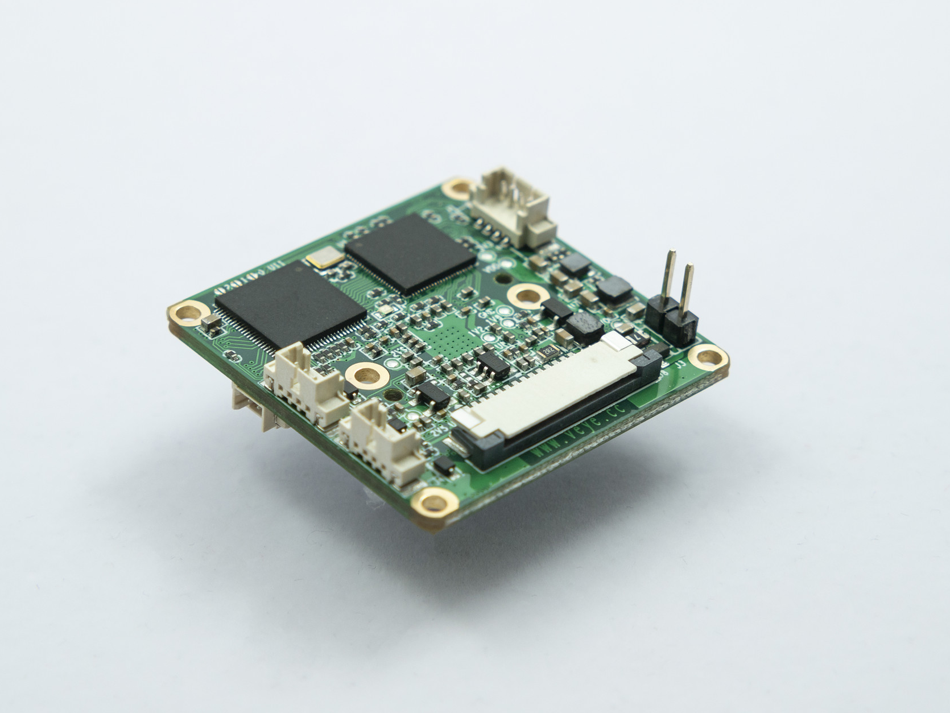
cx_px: 475
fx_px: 2827
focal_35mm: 103
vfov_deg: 14.4
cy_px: 343
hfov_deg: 19.1
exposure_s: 1/30
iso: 100
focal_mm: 43
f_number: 5.6
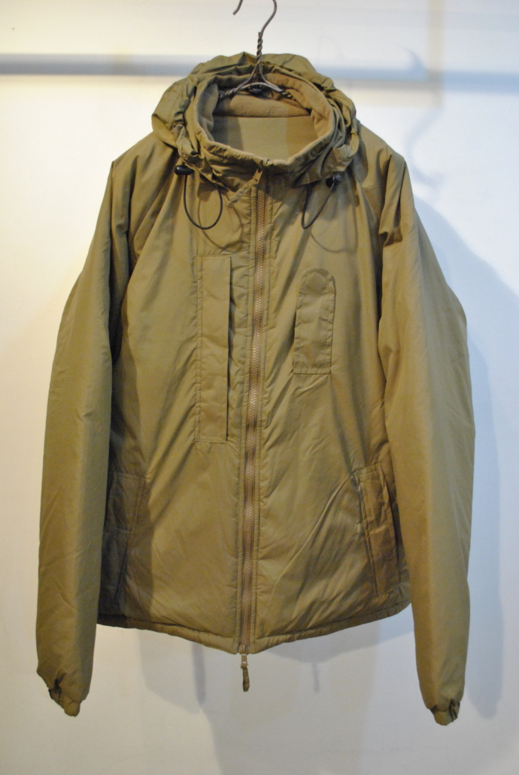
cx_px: 260
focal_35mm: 36
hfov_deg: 37.0
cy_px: 388
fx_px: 776
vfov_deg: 53.1
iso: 1600
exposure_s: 1/60
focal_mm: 24
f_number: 4
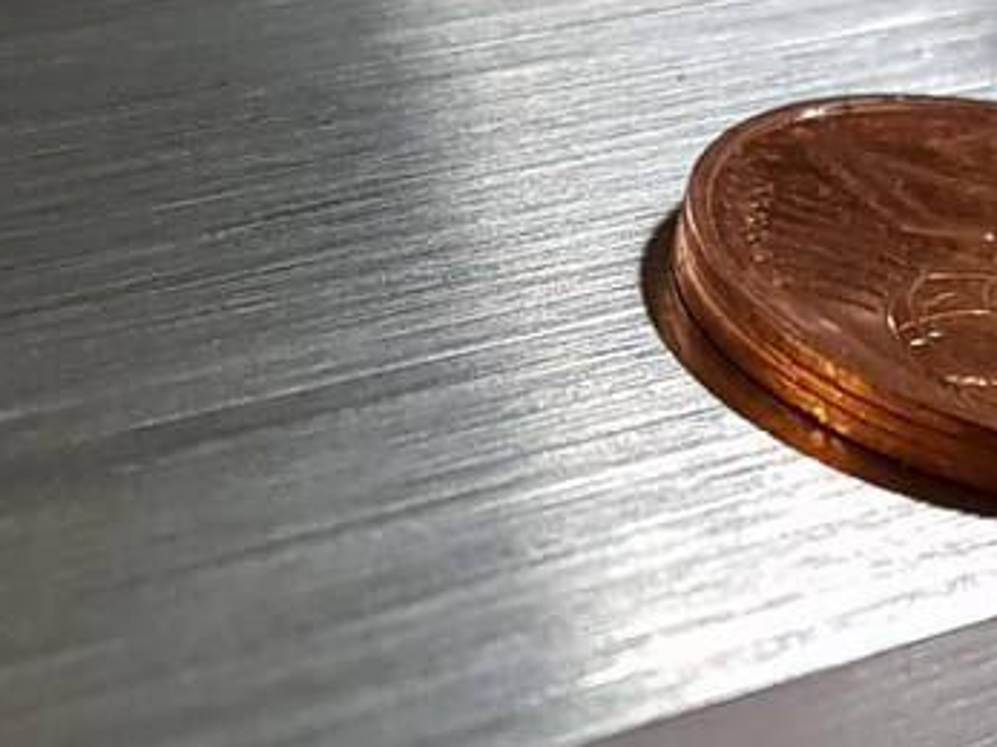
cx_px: 635
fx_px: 1728
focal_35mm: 60
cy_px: 557
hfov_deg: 32.0
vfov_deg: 24.1
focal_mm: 4.2
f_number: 1.7
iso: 200
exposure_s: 1/33
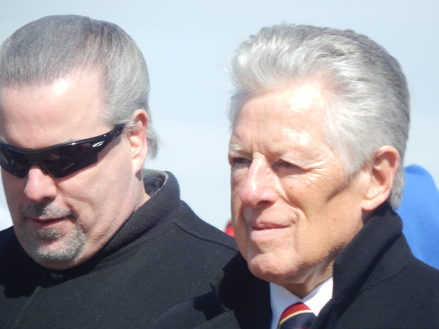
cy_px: 164
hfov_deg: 2.9
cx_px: 220
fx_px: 8560
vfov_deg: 2.2
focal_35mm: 675
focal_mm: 120
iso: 125
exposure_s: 1/400
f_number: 5.8
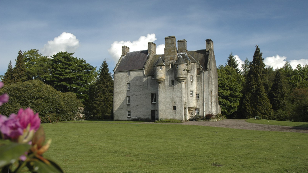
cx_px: 154
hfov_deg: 56.6
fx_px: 286
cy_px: 97
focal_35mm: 35
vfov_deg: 33.7
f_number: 7.1
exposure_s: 1/200
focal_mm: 22
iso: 200
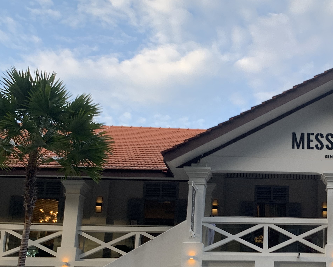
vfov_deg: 27.4
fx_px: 532
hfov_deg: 32.6
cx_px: 314
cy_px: 226
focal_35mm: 54
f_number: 1.8
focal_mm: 4.25
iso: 25
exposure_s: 1/217
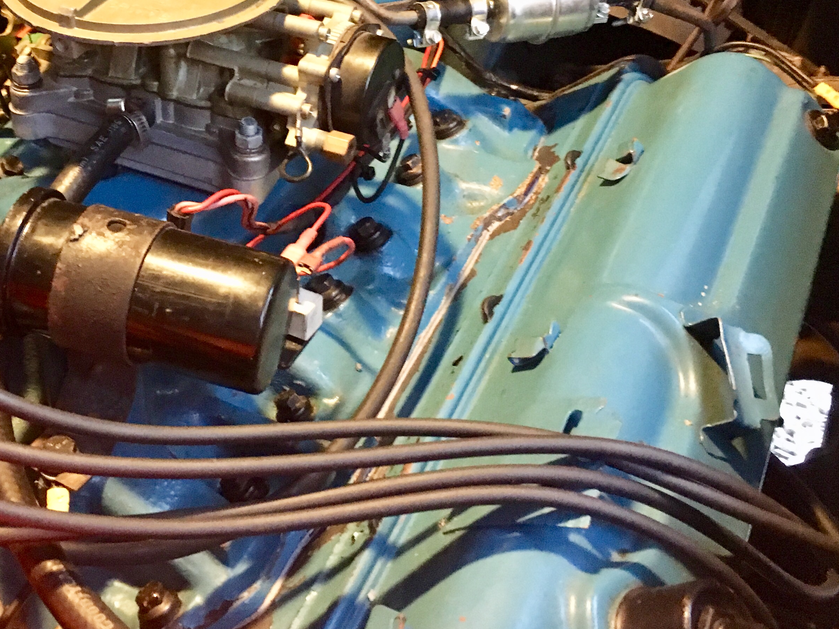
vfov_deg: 29.2
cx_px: 244
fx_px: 1188
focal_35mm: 49
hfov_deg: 38.2
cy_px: 155
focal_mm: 4.15
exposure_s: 1/15
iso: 320
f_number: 2.2
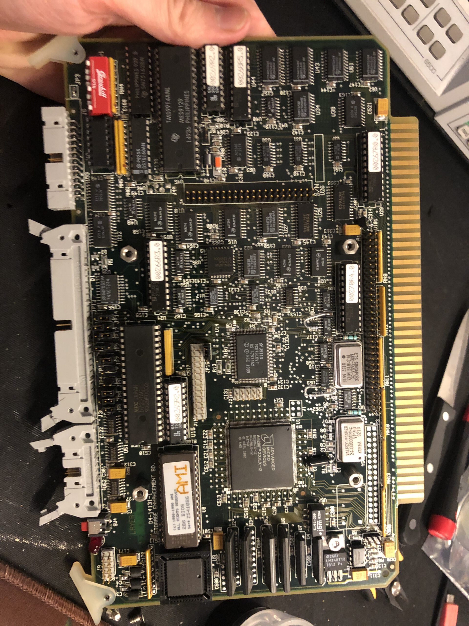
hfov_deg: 49.7
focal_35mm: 28
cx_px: 234
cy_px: 313
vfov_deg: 63.4
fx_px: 506
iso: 100
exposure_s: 1/5
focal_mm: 4
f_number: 1.8
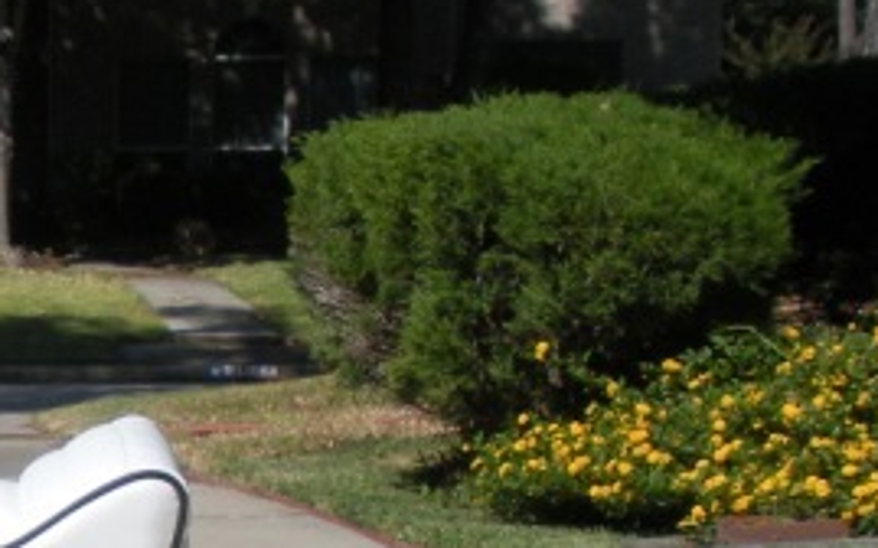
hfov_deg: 13.6
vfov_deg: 8.9
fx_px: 3469
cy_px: 659
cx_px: -424
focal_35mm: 145
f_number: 3.5
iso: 64
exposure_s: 1/1022
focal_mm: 6.3
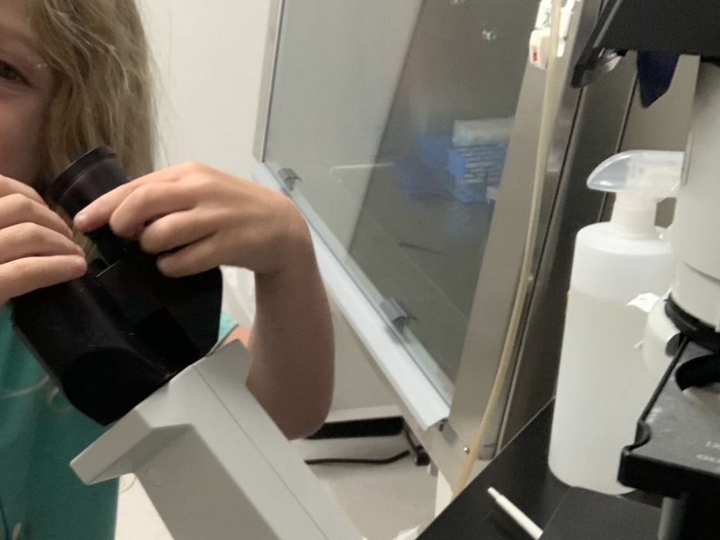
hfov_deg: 36.1
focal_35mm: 52
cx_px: 190
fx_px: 1081
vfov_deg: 27.9
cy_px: 348
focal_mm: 2.87
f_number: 2.2
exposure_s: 1/50
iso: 250
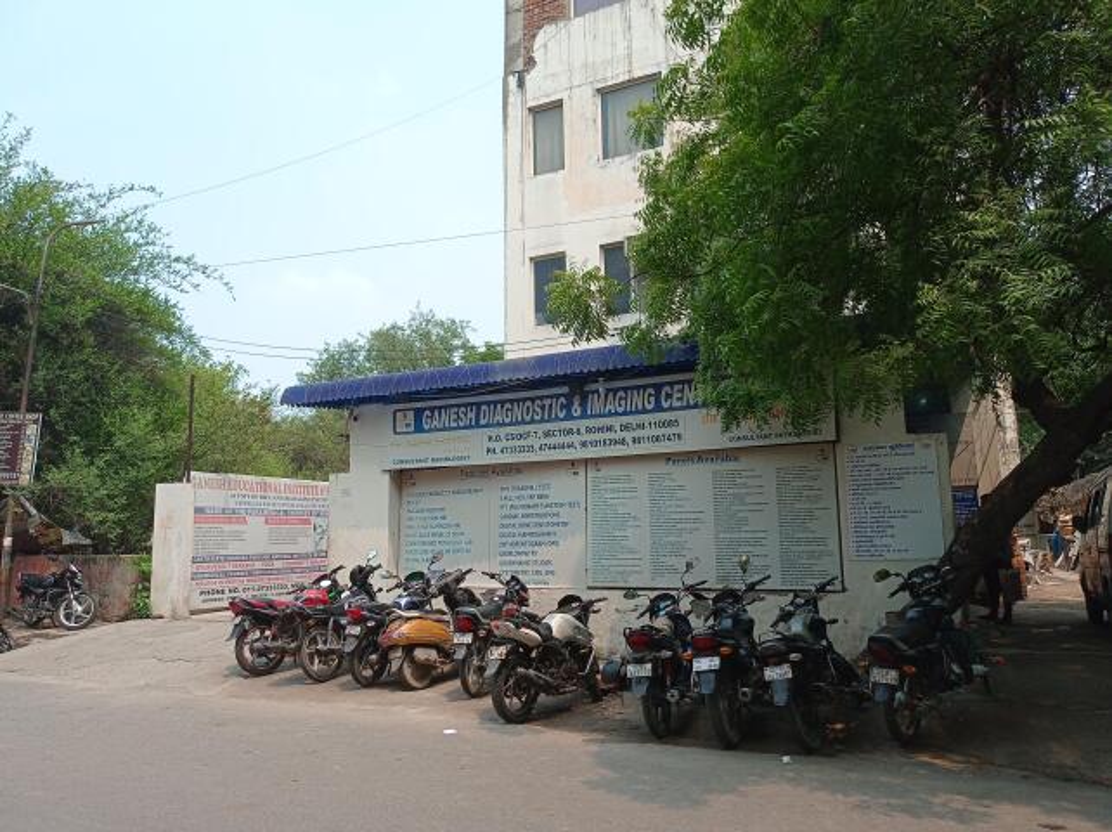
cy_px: 416
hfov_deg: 63.5
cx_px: 556
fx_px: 898
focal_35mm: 28
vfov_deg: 49.7
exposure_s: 1/2494
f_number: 1.79
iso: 101
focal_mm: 4.7
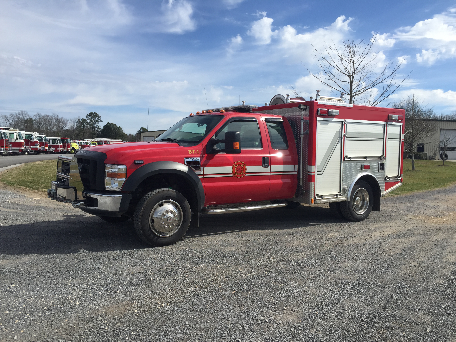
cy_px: 171
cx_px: 228
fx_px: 382
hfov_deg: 61.7
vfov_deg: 48.2
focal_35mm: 29
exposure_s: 1/2475
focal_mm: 4.15
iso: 32
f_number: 2.2
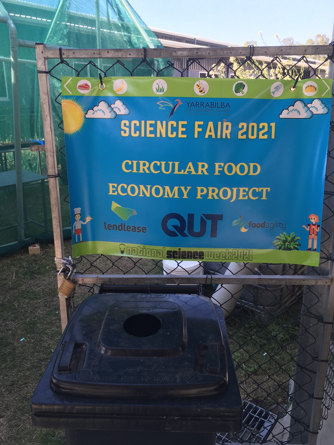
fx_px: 386
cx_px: 162
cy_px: 215
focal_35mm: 30
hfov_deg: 46.8
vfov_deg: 59.9
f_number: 2.2
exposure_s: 1/208
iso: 25
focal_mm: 4.15
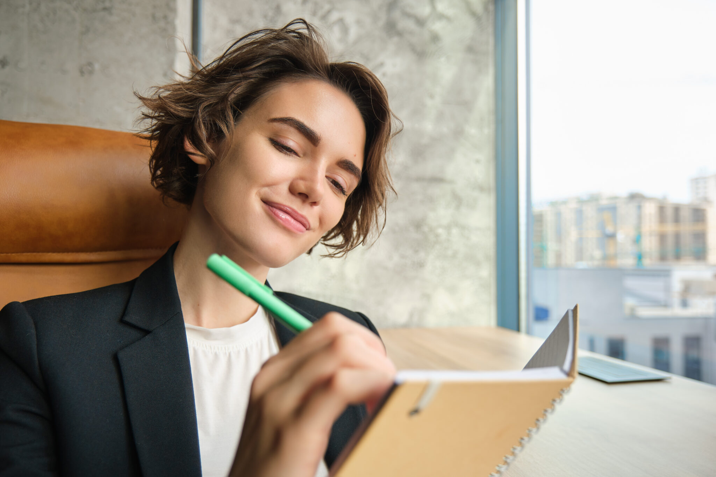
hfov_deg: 63.7
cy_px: 238
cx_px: 358
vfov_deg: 45.0
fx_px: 577
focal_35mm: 29
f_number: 2.8
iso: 200
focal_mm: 19.4
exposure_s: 1/250
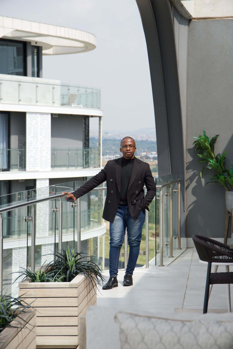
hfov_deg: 13.0
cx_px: 116
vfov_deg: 19.5
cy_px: 174
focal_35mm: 105
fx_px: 1019
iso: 100
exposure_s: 1/500
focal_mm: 70
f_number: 5
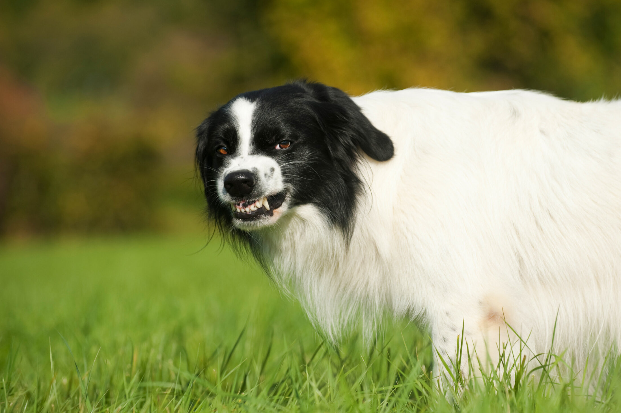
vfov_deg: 6.7
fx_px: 3517
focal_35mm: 204
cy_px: 212
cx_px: 361
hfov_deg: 10.1
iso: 400
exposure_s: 1/2500
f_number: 5
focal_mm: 175
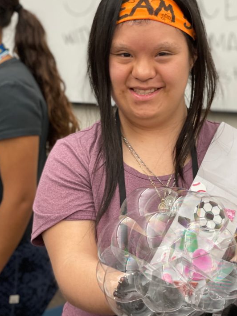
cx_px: 153
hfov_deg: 19.6
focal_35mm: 75
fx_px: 686
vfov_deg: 26.0
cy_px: 126
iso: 200
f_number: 2
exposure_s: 1/40
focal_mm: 6
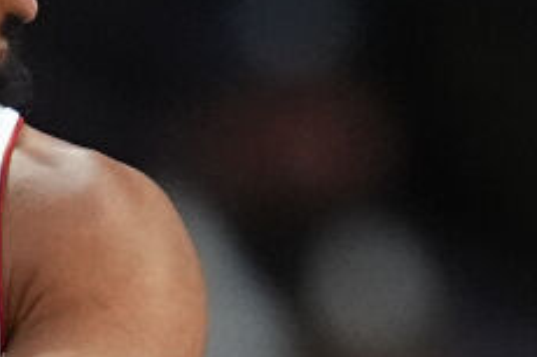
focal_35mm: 3068
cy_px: 724
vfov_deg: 0.4
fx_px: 45730
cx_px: -57
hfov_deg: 0.7
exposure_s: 1/2000
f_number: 3.2
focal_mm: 400
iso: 5000
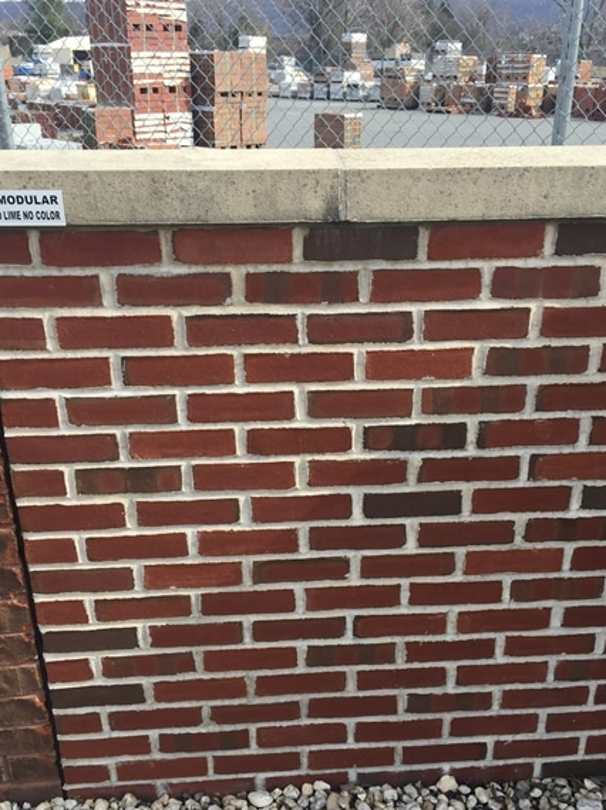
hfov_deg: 41.7
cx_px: 312
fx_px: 795
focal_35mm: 34
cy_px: 446
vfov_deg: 53.9
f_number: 2.2
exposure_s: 1/807
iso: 32
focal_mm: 4.15
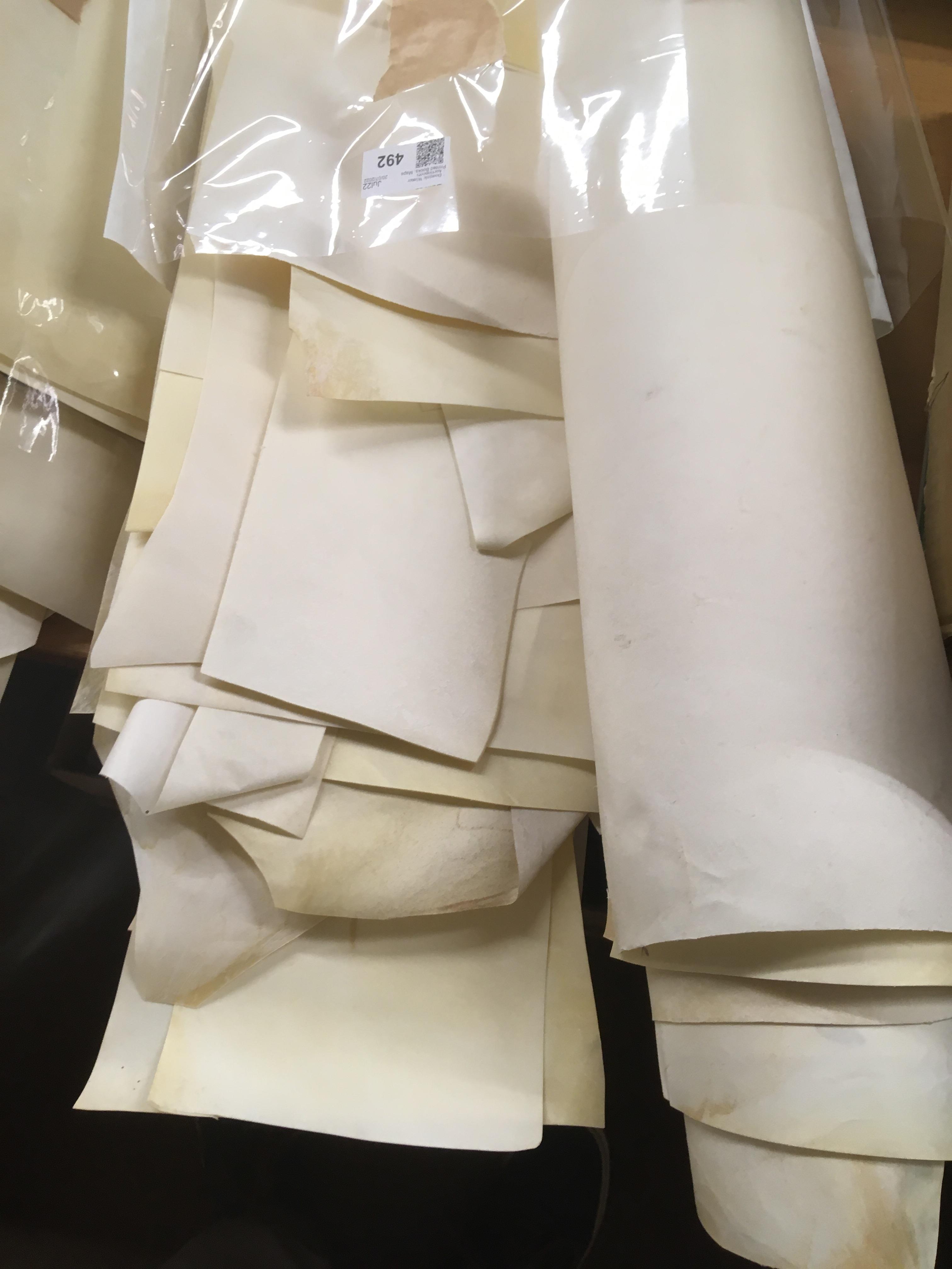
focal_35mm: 29
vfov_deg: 61.7
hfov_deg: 48.2
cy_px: 634
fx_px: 1063
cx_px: 476
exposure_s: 1/33
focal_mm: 4.15
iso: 64
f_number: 2.2
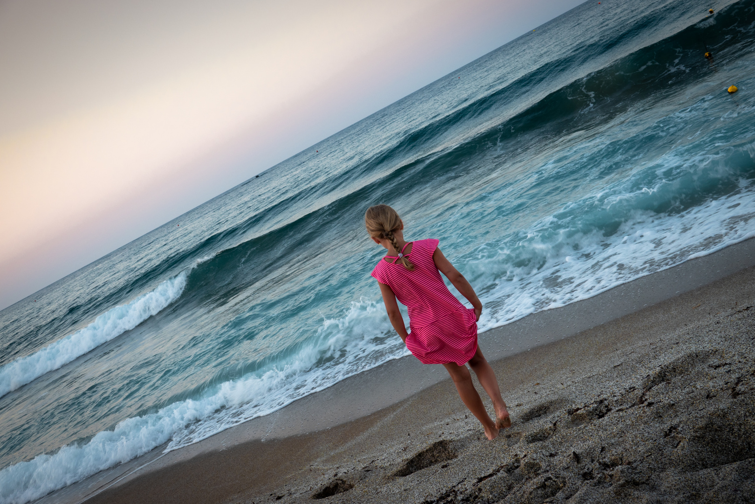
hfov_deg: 45.4
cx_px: 378
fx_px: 902
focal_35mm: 43
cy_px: 252
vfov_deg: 31.2
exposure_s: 1/60
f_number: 4
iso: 125
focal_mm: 15.9
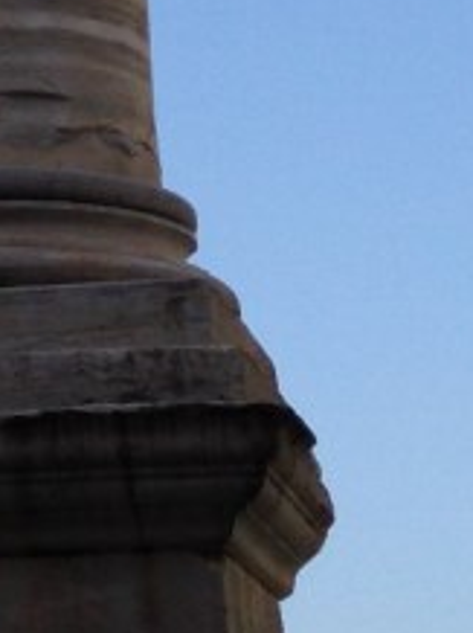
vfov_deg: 9.2
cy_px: -836
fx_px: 3541
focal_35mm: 194
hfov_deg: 7.5
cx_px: -287
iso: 50
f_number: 2.4
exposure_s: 1/1290
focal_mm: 4.13
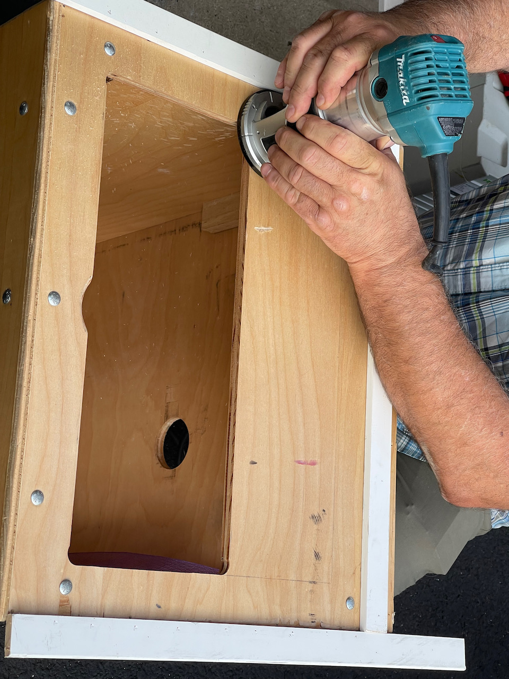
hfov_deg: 22.9
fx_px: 1255
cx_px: 254
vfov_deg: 30.3
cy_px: 340
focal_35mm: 64
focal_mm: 7.5
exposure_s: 1/134
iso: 20
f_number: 2.2
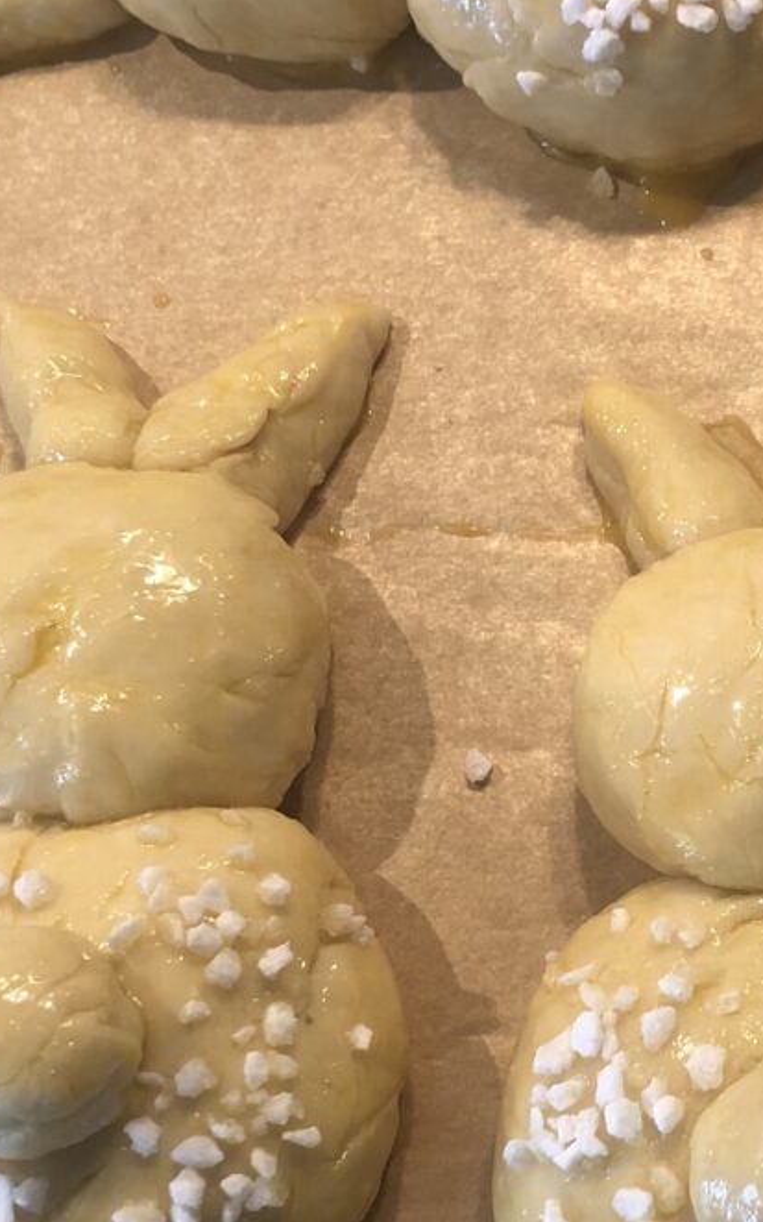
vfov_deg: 29.8
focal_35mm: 69
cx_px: 894
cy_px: 662
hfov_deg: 18.0
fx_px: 2296
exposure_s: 1/20
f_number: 1.8
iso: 40
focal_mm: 3.99
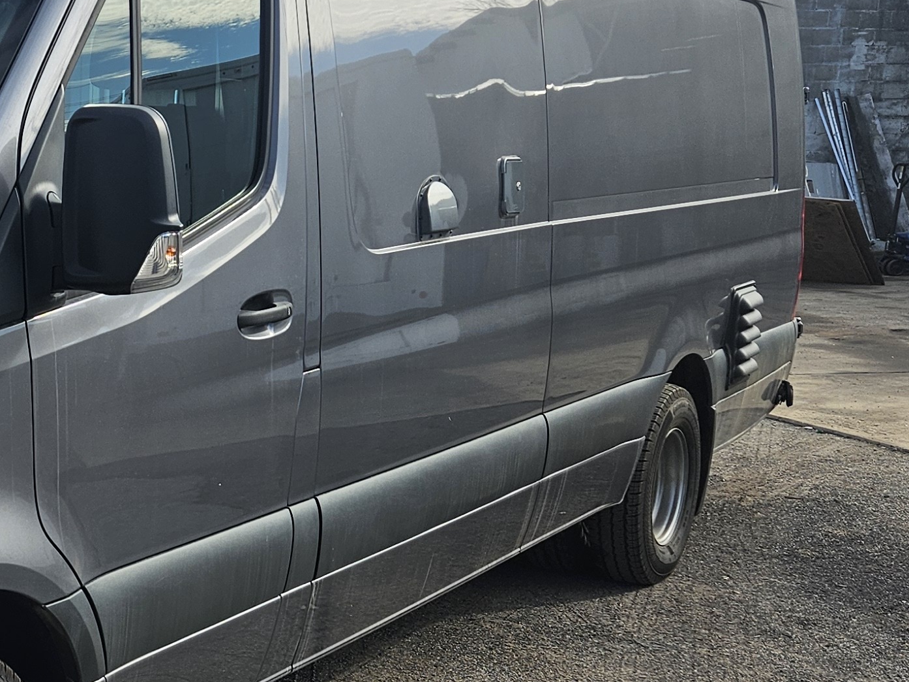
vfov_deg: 22.1
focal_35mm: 66
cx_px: -73
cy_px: 478
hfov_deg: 27.1
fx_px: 1733
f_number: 1.8
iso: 25
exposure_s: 1/1472
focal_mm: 5.4
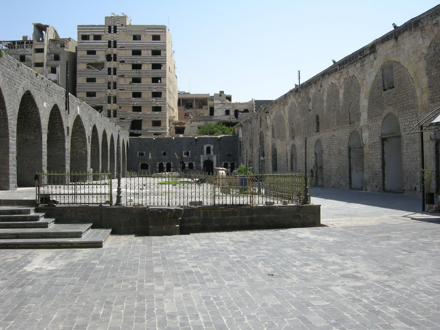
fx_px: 458
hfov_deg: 51.4
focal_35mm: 36
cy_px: 165
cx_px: 220
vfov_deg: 39.7
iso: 64
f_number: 5.4
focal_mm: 7.5
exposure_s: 1/287
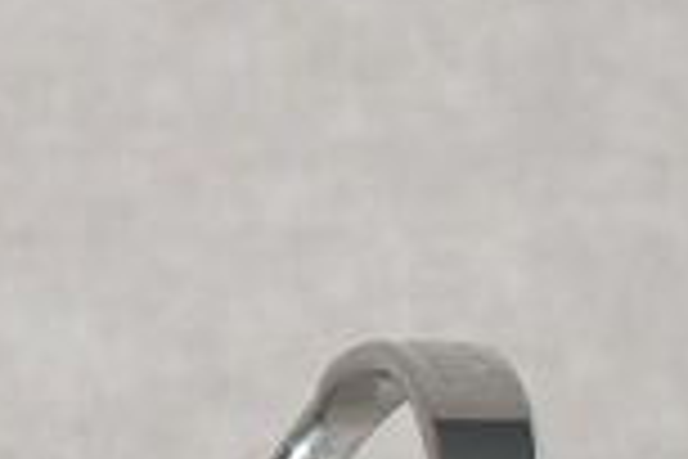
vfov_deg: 4.4
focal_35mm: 313
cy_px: 104
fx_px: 5981
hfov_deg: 6.2
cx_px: -1192
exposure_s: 1/100
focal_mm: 32
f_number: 4.5
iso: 800
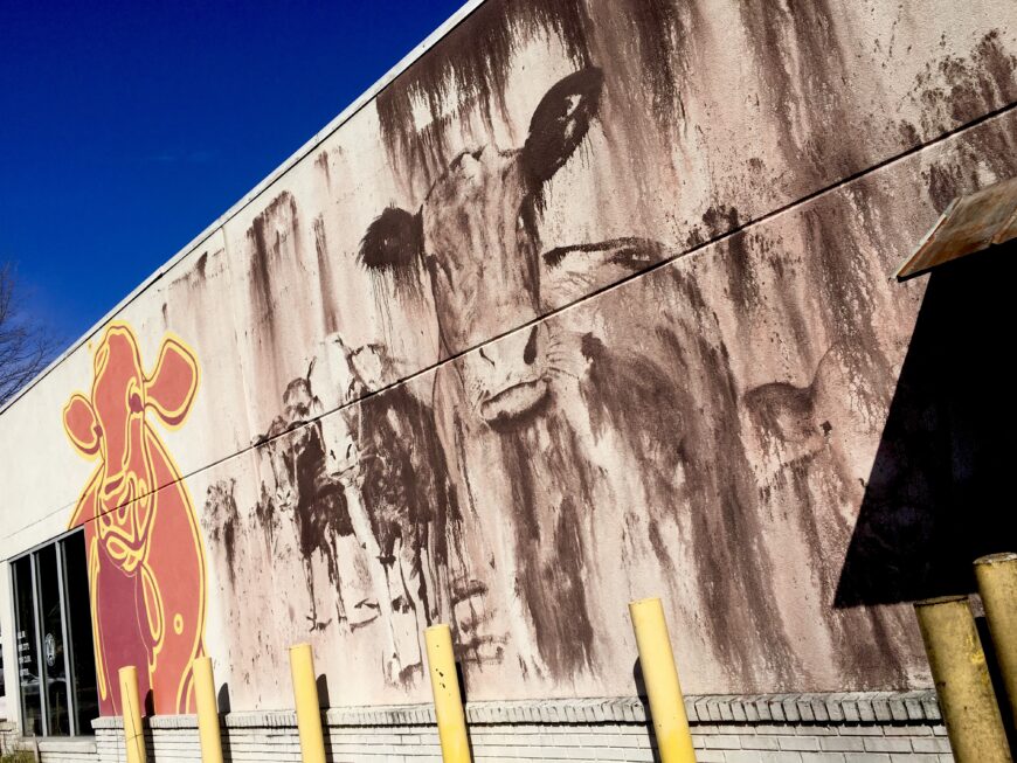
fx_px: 852
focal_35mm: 29
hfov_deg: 61.6
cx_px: 508
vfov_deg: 48.2
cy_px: 382
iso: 25
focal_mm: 4.15
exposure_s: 1/2959
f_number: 2.2
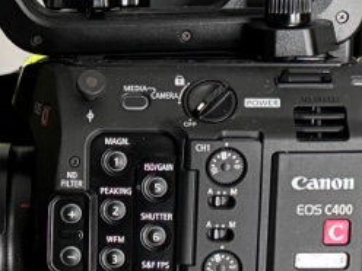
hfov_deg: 15.4
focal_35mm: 124
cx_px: -58
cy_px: 240
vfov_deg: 11.9
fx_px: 1297
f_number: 1.78
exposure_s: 1/59
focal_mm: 6.76
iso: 800
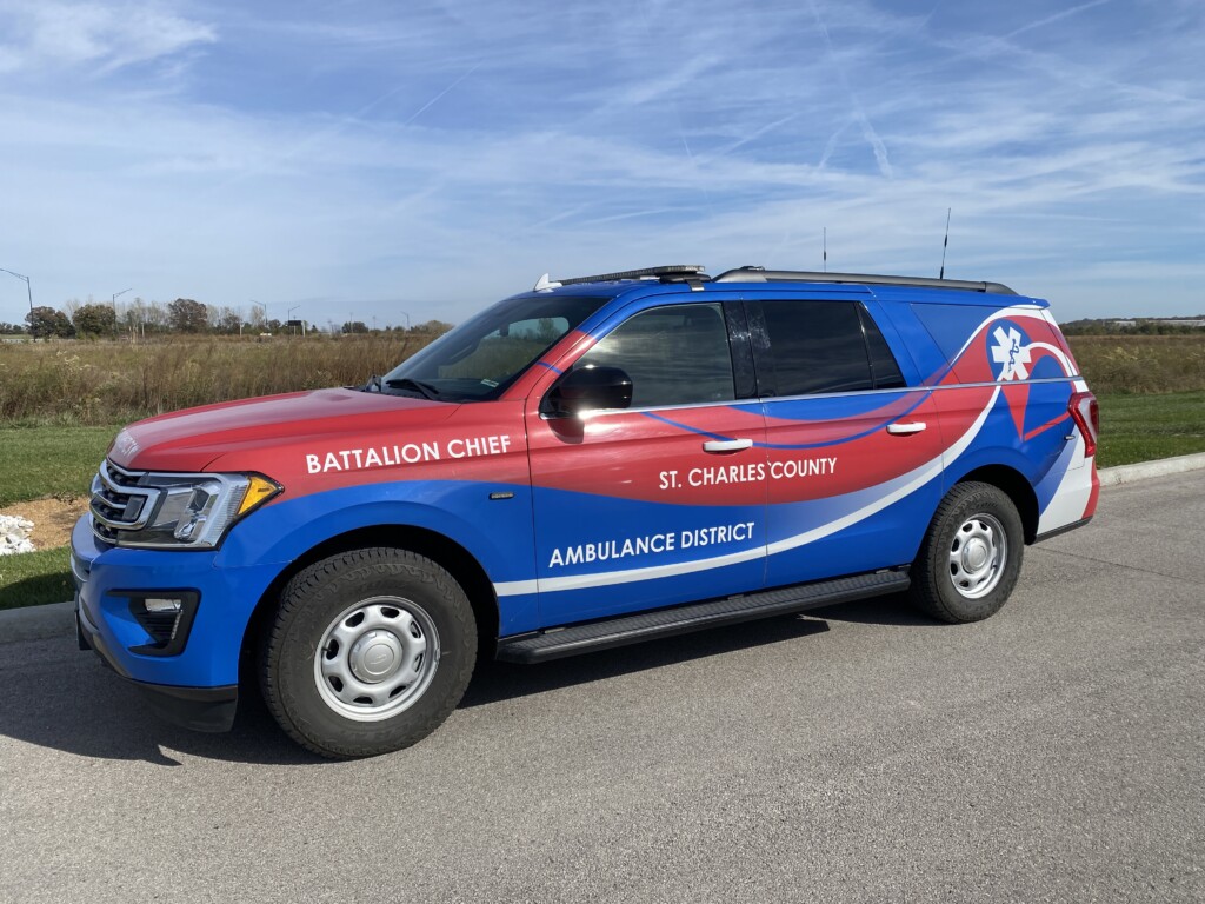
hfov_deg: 67.3
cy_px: 452
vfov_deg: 53.1
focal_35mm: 26
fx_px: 905
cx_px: 602
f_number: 1.8
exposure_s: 1/3984
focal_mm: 4.25
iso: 32
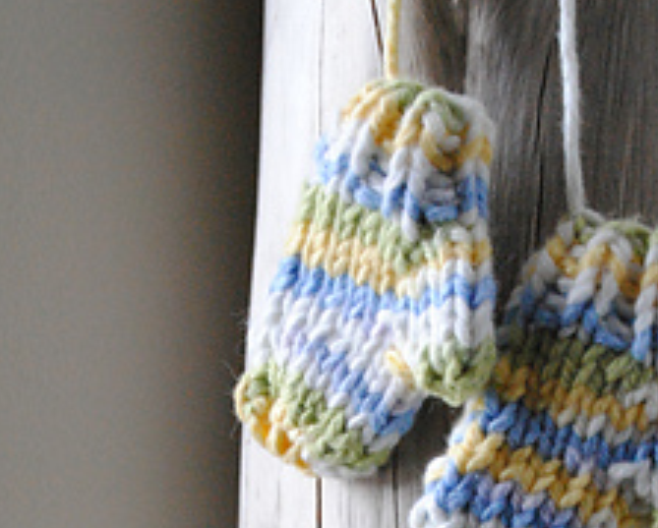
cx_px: 370
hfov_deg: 19.0
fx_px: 1969
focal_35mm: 101
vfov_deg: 14.7
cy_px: 675
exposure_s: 1/80
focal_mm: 32
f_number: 8
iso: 1600
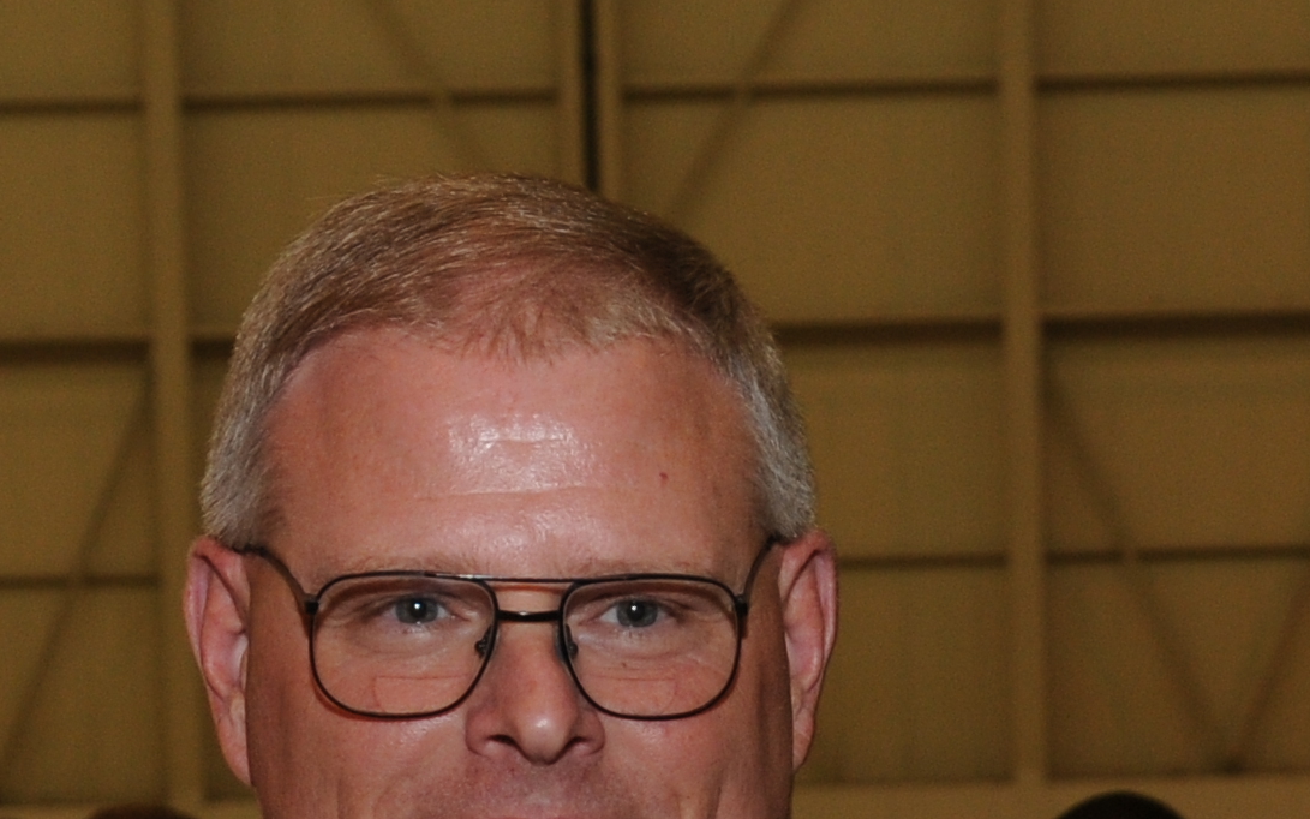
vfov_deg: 8.1
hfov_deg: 13.4
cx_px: 706
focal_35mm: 156
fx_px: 5570
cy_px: 1494
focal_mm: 26
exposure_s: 1/60
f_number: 4
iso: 250
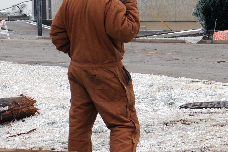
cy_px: 86
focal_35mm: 194
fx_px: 1231
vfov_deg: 7.1
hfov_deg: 10.5
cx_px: -20
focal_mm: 45
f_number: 8
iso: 200
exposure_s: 1/250
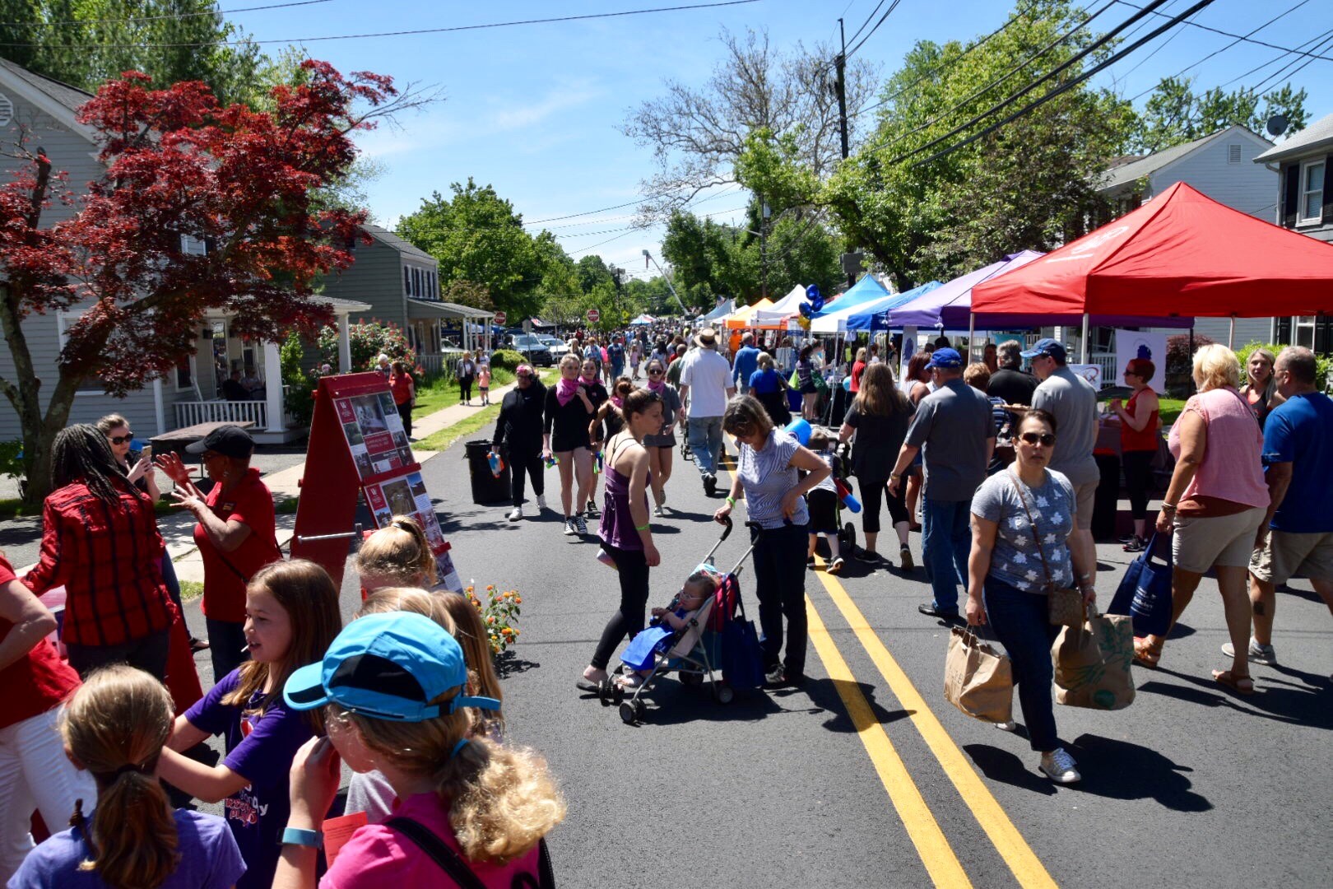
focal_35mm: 27
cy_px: 444
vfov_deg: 47.9
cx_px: 666
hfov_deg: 67.4
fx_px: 1000
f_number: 9
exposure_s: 1/320
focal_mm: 18
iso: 200
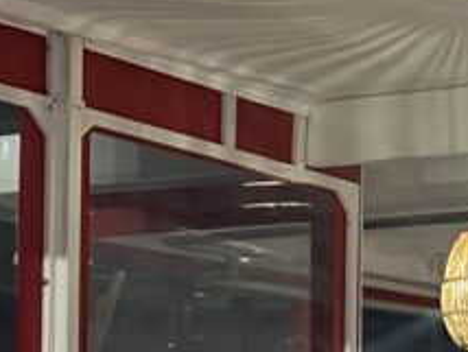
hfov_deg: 13.6
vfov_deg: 11.0
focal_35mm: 131
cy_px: 503
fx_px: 1773
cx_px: 824
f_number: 1.5
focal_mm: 5.7
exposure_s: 1/60
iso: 400
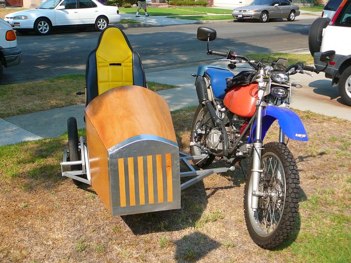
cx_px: 176
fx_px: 456
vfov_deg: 32.2
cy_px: 132
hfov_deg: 42.1
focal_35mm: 45
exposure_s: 1/640
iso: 80
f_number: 3.2
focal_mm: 6.7
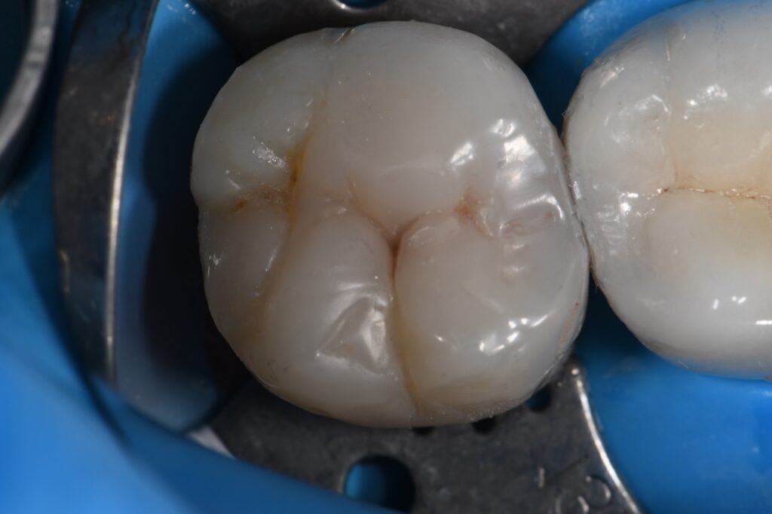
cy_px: 257
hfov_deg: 13.1
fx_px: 3366
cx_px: 386
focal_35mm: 157
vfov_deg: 8.7
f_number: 32
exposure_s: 1/160
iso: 200
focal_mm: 105
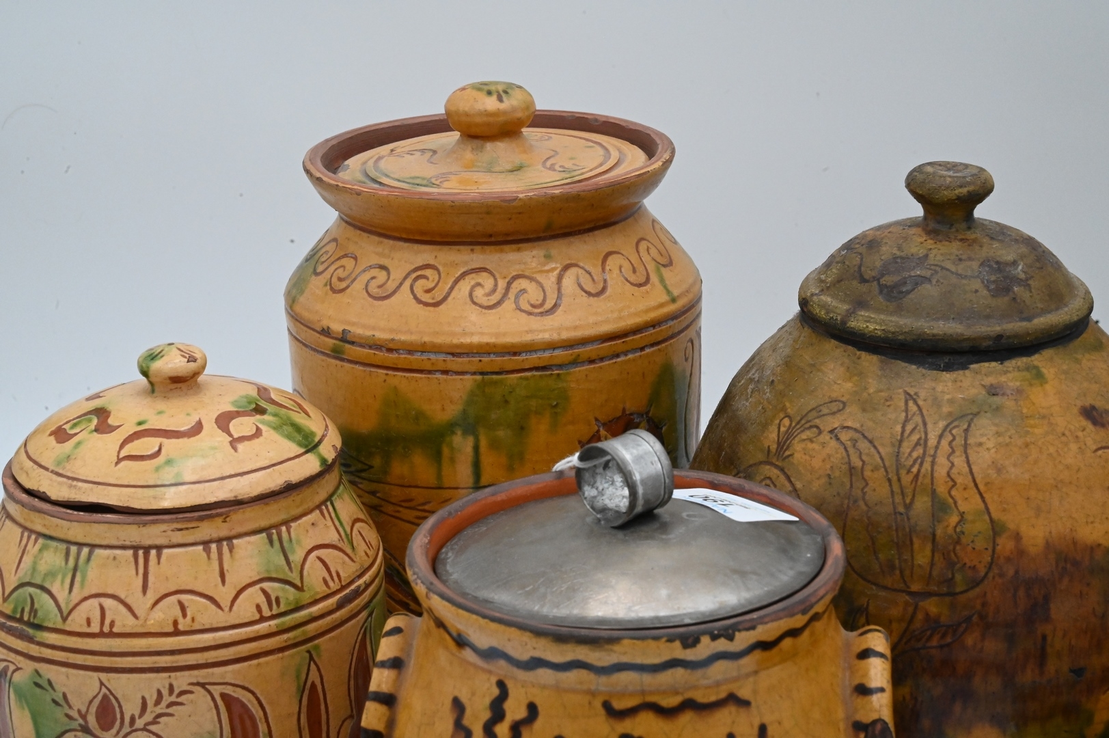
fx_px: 2155
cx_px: 554
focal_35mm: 70
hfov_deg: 28.9
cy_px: 369
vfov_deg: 19.4
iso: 6400
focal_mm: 70
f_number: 22
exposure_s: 1/80
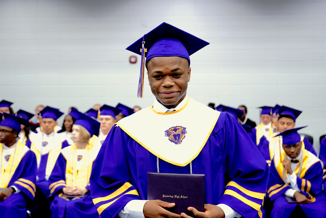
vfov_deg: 20.0
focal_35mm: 68
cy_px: 109
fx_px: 616
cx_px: 163
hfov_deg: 29.7
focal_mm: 68
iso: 2500
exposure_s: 1/80
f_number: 5.6
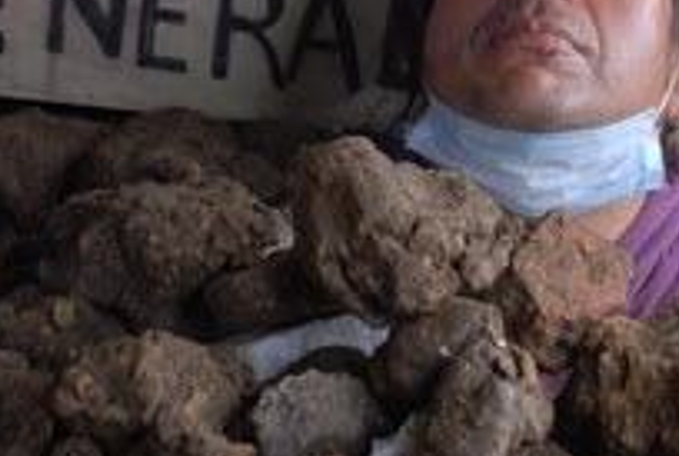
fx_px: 2457
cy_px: -148
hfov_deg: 15.5
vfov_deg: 10.4
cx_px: 639
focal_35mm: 130
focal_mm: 26
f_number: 5
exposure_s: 1/50
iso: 110
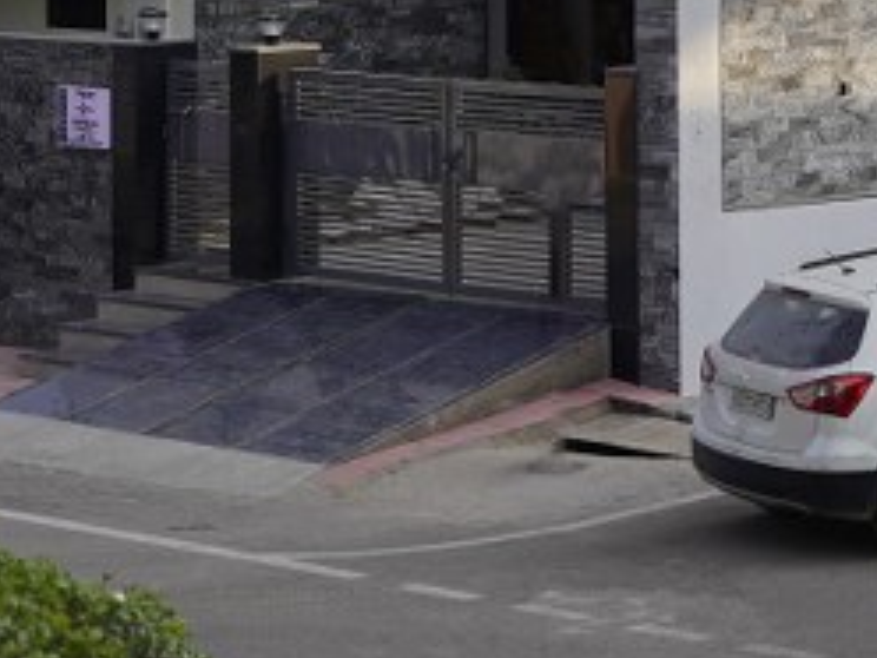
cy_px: -310
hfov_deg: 11.3
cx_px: 806
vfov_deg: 8.4
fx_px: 4408
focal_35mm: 174
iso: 100
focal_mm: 35
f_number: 6.3
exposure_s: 1/160
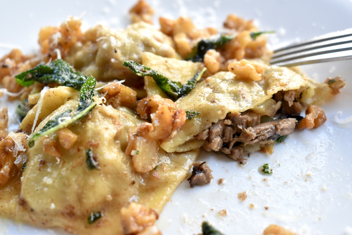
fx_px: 513
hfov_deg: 37.9
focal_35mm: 52
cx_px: 176
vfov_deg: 25.7
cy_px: 118
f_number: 5
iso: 800
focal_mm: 35
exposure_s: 1/125
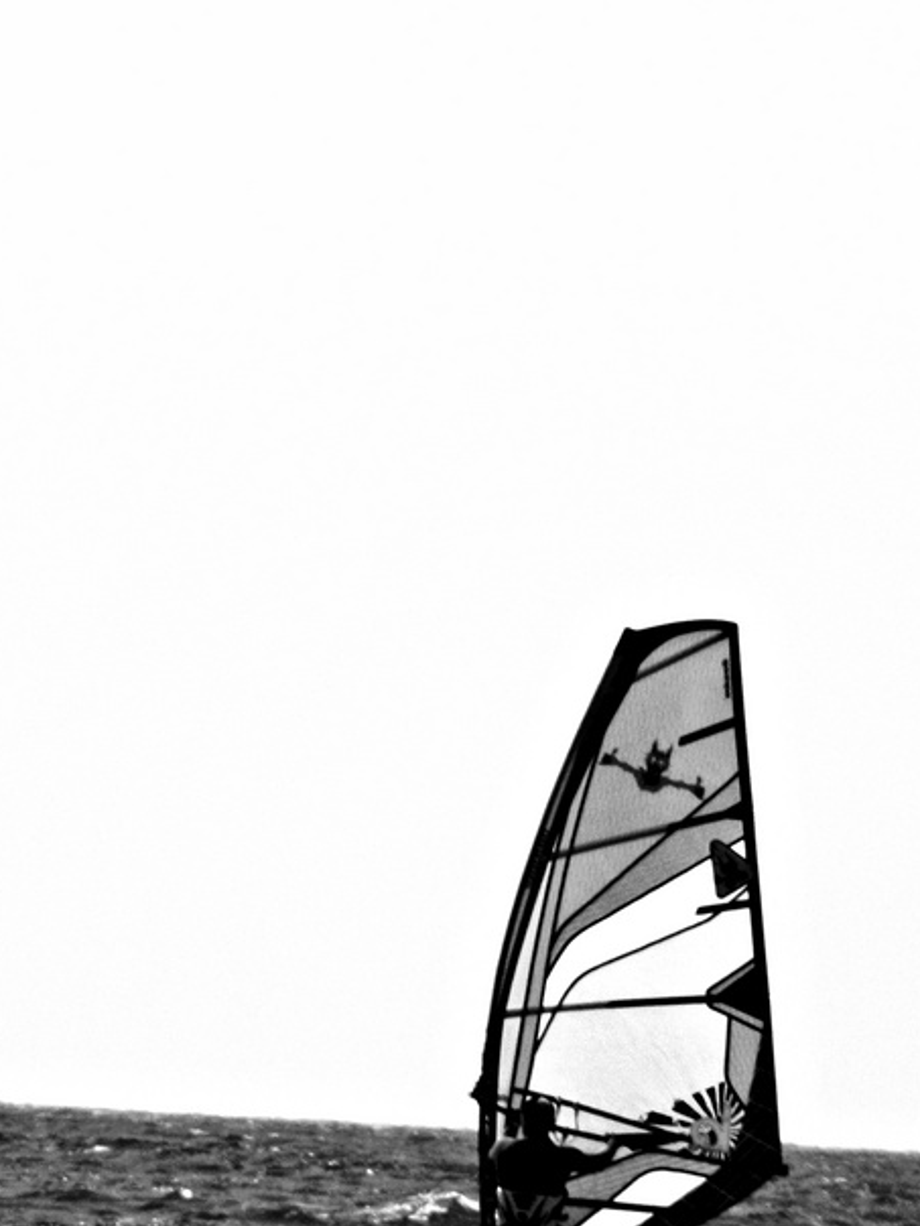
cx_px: 646
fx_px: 33275
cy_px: 982
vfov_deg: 2.1
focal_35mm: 939
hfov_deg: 1.6
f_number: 5.8
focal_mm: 94.5
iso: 110
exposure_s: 1/500
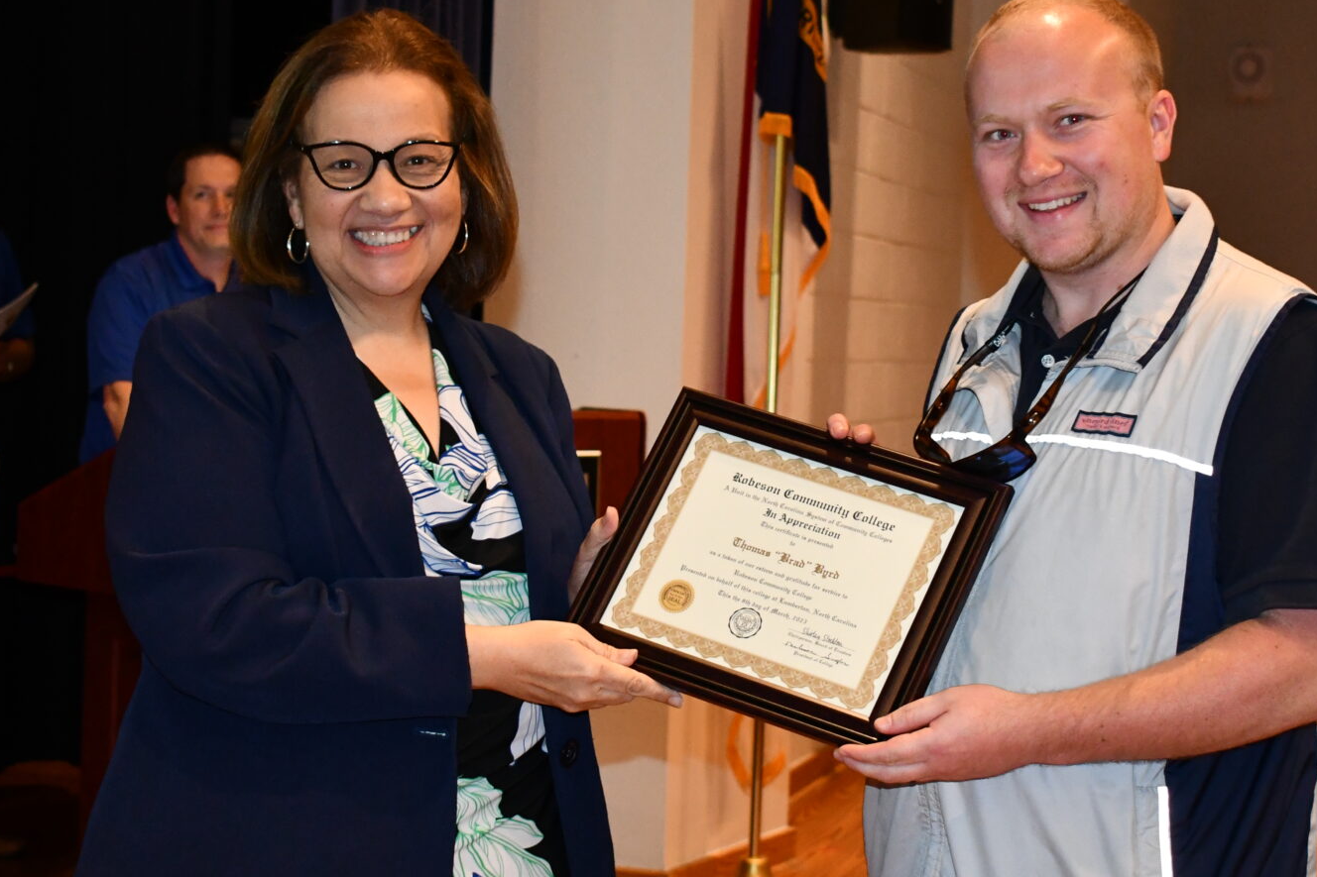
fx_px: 2707
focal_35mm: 74
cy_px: 396
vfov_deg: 18.4
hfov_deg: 27.3
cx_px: 751
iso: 2500
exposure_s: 1/60
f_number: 4.5
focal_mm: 32
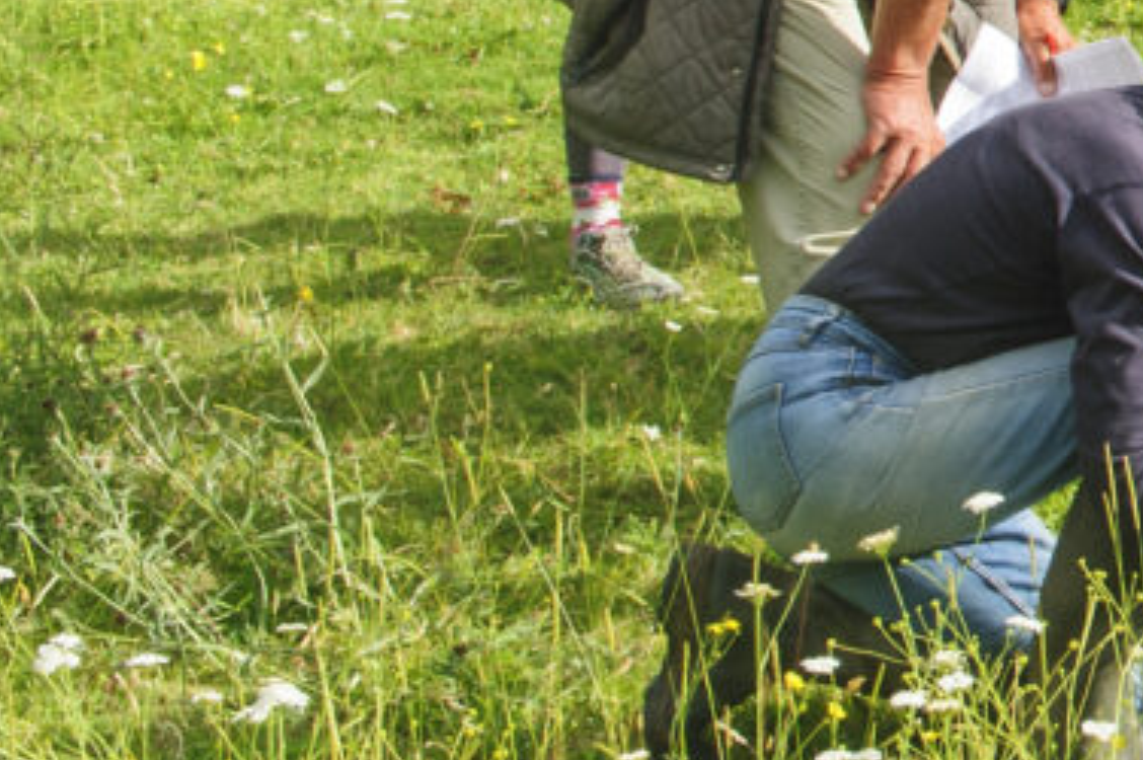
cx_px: 2196
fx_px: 4378
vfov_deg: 9.8
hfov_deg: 13.1
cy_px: -188
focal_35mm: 138
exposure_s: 1/60
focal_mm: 32
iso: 360
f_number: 11
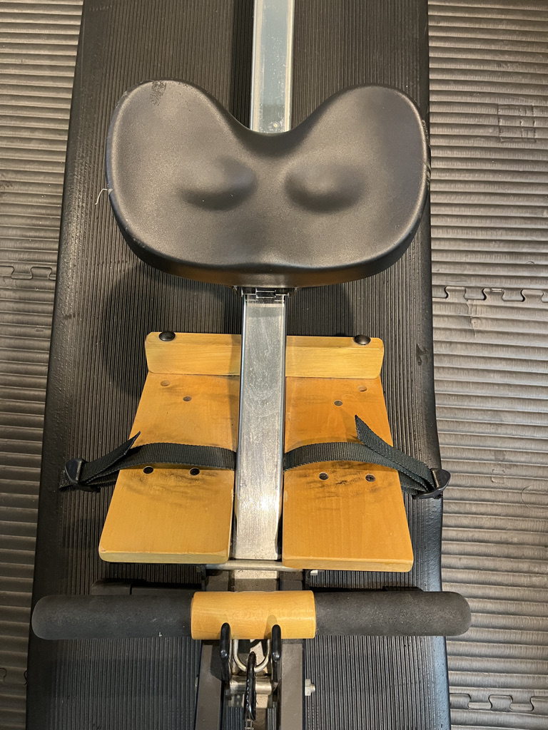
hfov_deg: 53.1
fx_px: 549
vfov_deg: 67.3
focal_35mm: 26
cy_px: 365
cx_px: 274
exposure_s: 1/40
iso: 400
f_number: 1.6
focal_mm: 5.1
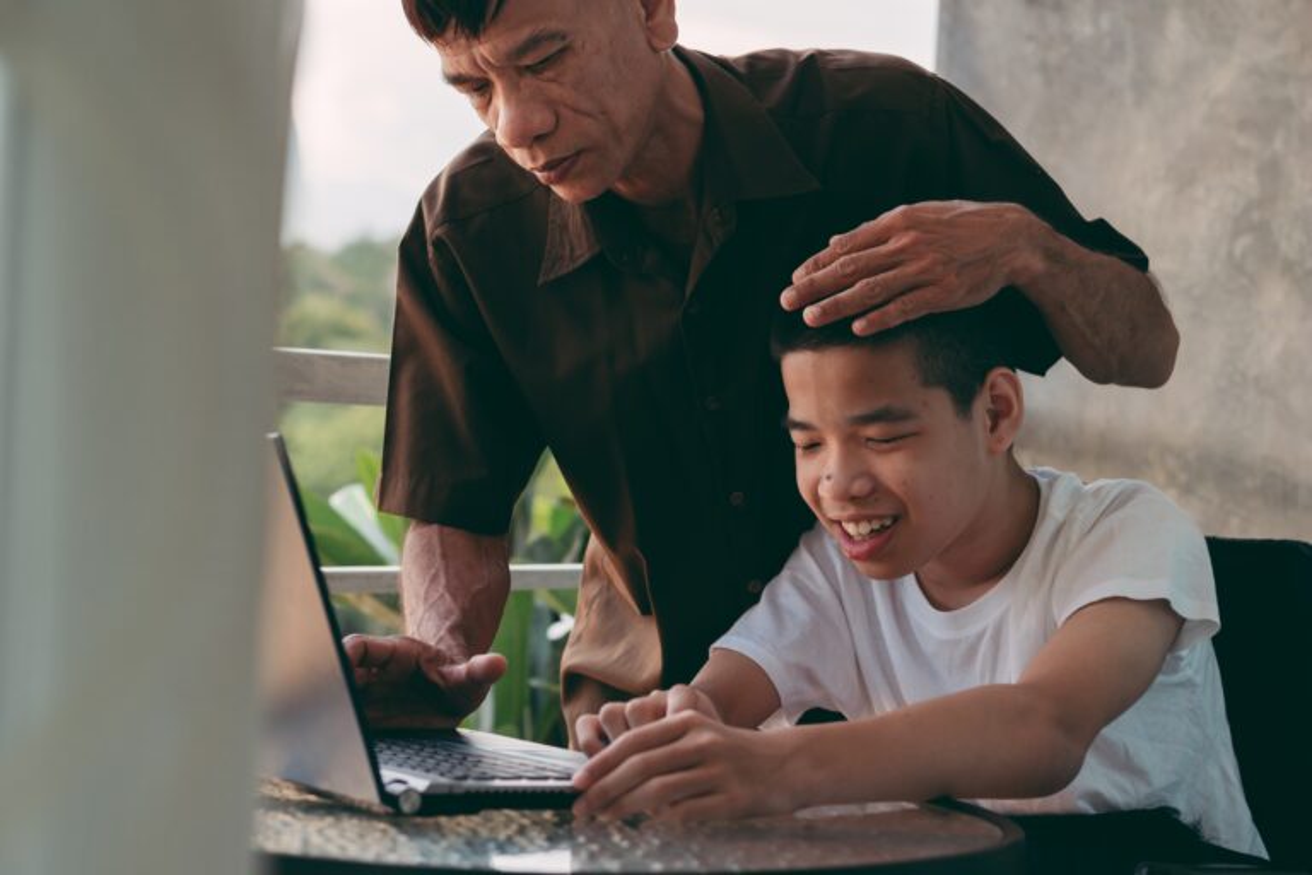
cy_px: 438
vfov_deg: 18.2
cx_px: 656
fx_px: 2733
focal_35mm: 75
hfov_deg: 27.0
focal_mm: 50
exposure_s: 1/320
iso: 100
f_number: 2.8
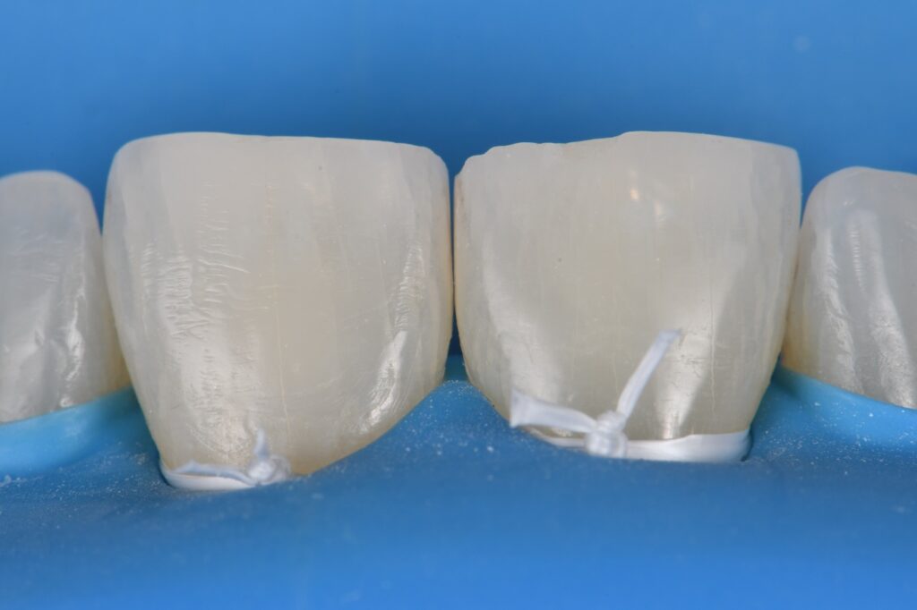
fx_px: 3998
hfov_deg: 13.1
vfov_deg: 8.7
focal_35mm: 157
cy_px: 305
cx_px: 458
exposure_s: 1/160
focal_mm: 105
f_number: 32
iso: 200
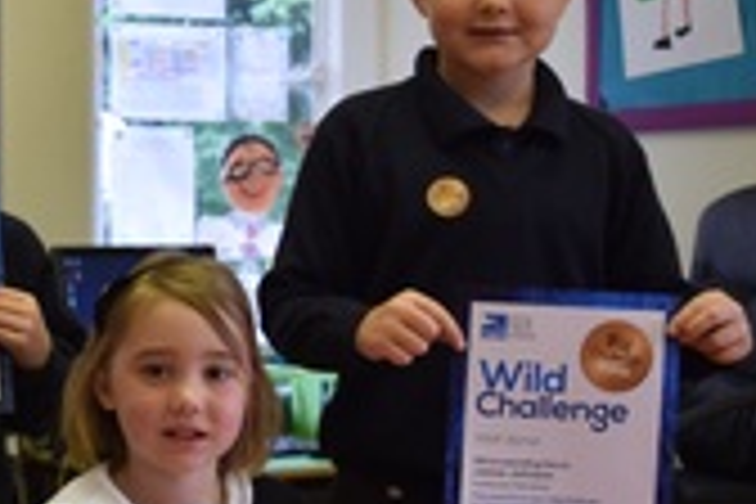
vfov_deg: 12.7
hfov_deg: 18.2
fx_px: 2268
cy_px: 266
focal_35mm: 108
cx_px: -97
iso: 720
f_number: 4.2
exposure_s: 1/60
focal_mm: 28
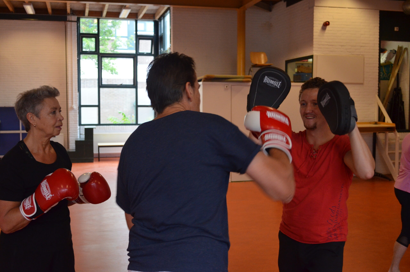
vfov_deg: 29.7
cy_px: 136
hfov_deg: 43.7
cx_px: 205
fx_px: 511
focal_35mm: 45
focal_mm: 30
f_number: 4.5
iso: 1600
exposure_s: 1/200
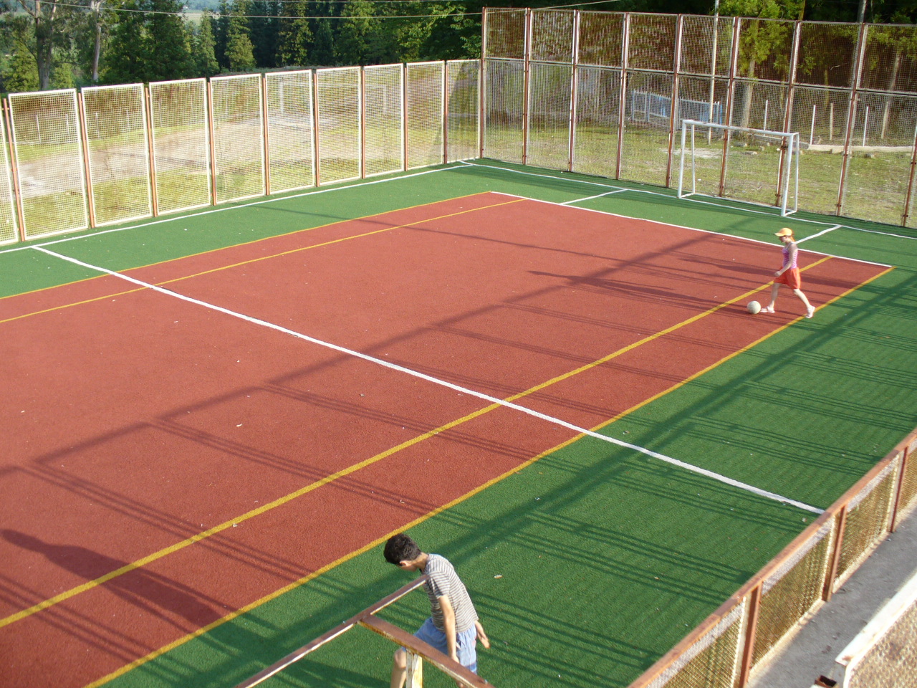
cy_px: 344
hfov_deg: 50.1
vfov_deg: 38.7
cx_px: 458
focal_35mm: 37
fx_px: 980
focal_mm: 6.1
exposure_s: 1/400
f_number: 2.8
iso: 80
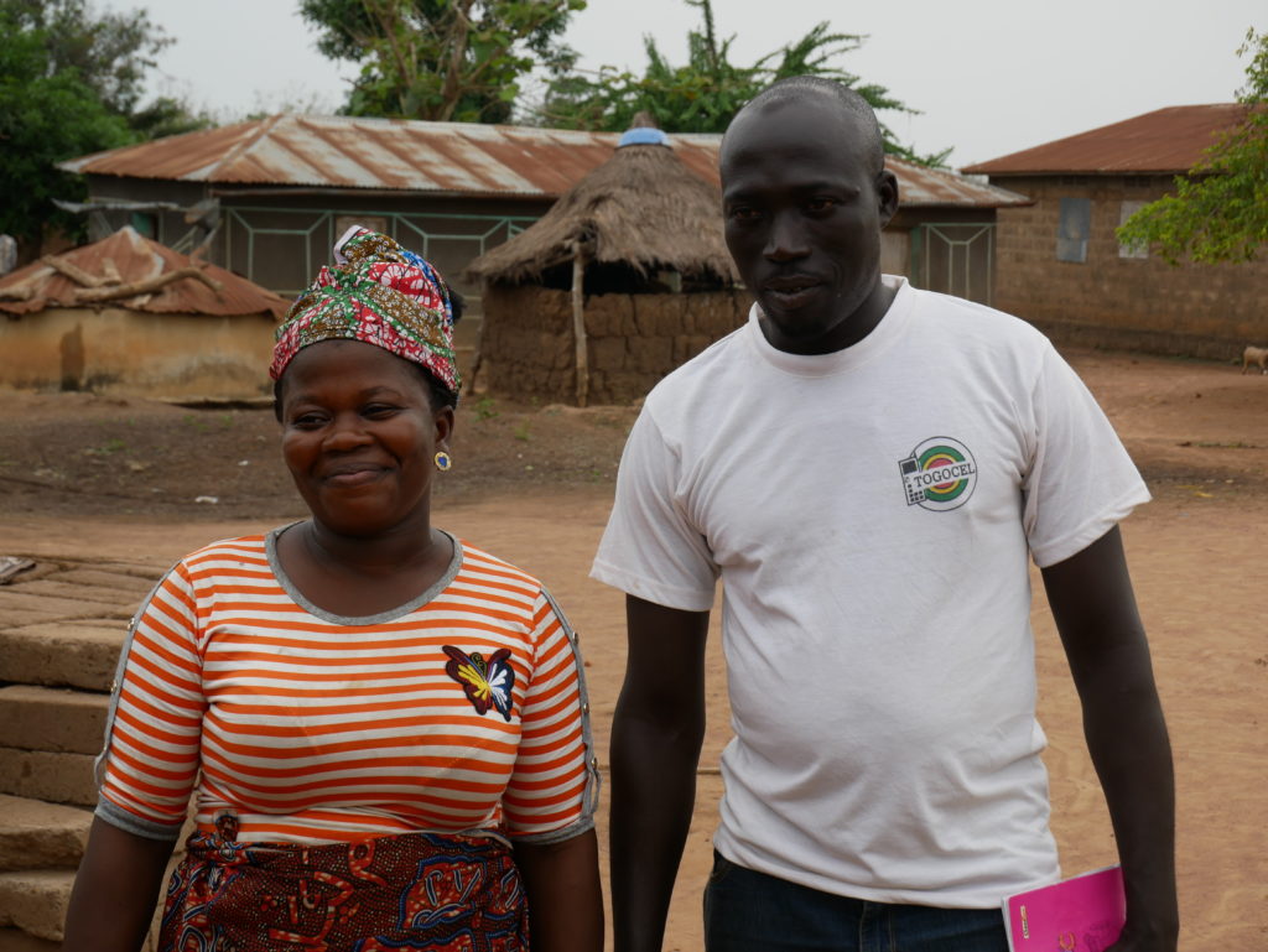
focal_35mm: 70
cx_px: 634
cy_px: 476
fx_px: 2565
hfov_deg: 27.8
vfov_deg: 21.0
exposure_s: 1/250
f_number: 7.1
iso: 200
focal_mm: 35
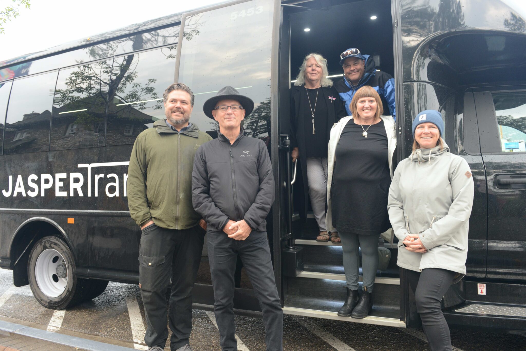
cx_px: 263
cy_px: 176
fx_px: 351
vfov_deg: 53.1
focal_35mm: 24
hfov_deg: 73.7
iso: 1000
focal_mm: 24
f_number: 5
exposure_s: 1/200
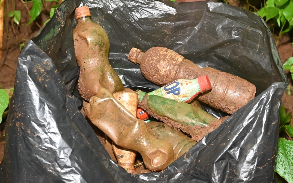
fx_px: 431
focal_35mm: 54
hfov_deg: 37.5
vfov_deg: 24.0
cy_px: 97
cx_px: 146
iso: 8000
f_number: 5.6
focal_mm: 52
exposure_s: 1/160
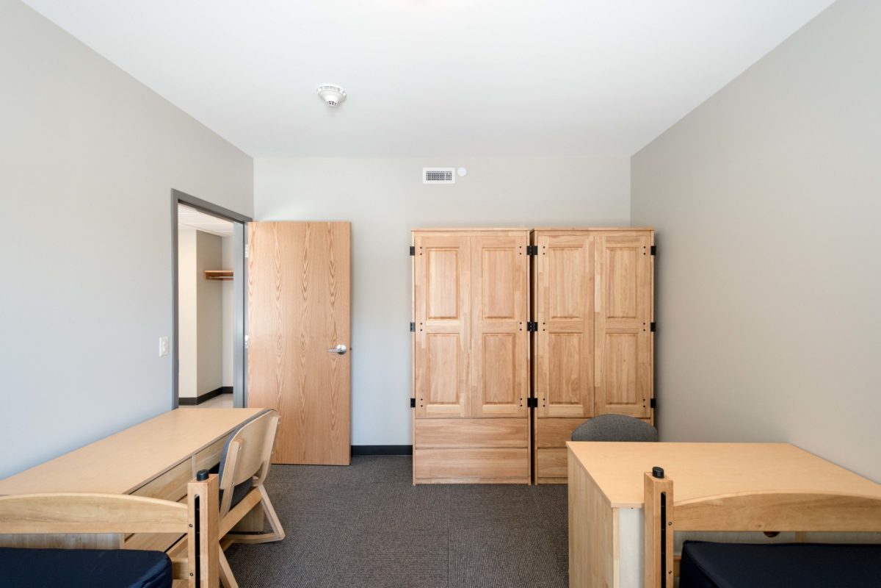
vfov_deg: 77.3
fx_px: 367
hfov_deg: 100.4
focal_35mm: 15
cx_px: 440
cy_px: 294
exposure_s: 1/60
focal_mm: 10
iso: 400
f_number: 4
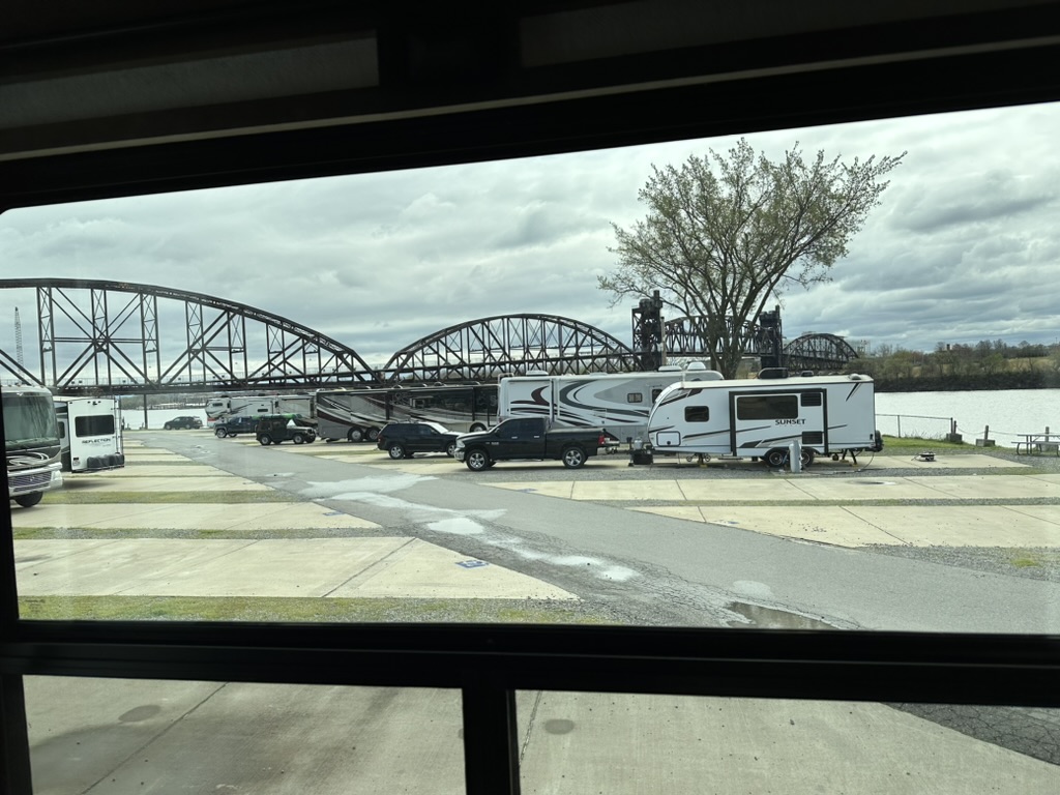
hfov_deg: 71.6
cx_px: 530
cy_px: 398
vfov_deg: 56.8
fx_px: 735
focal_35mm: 24
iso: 80
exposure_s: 1/1587
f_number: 1.78
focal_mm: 6.86
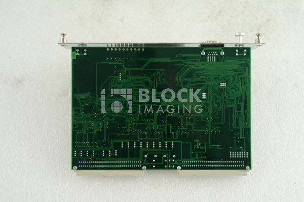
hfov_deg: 46.4
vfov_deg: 31.8
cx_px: 152
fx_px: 354
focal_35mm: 42
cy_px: 101
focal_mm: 42
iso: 1600
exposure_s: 1/125
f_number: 10
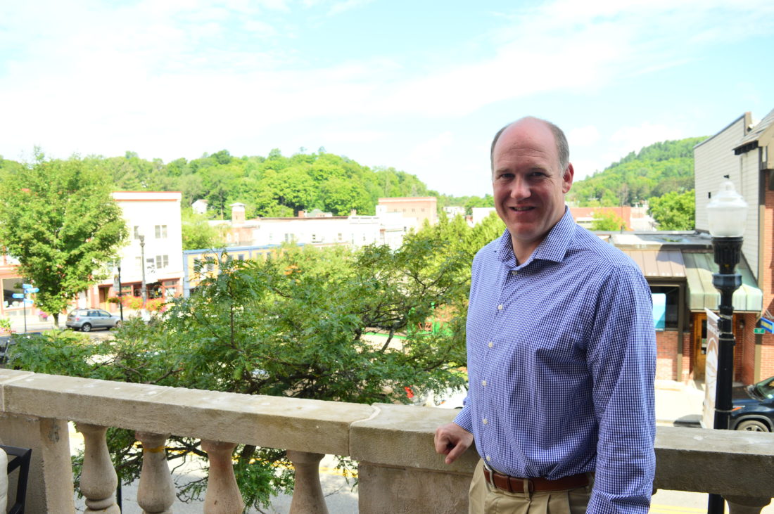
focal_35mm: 27
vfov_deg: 47.8
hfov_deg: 67.4
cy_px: 257
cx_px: 387
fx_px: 580
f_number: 5.6
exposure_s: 1/250
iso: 200
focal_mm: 18
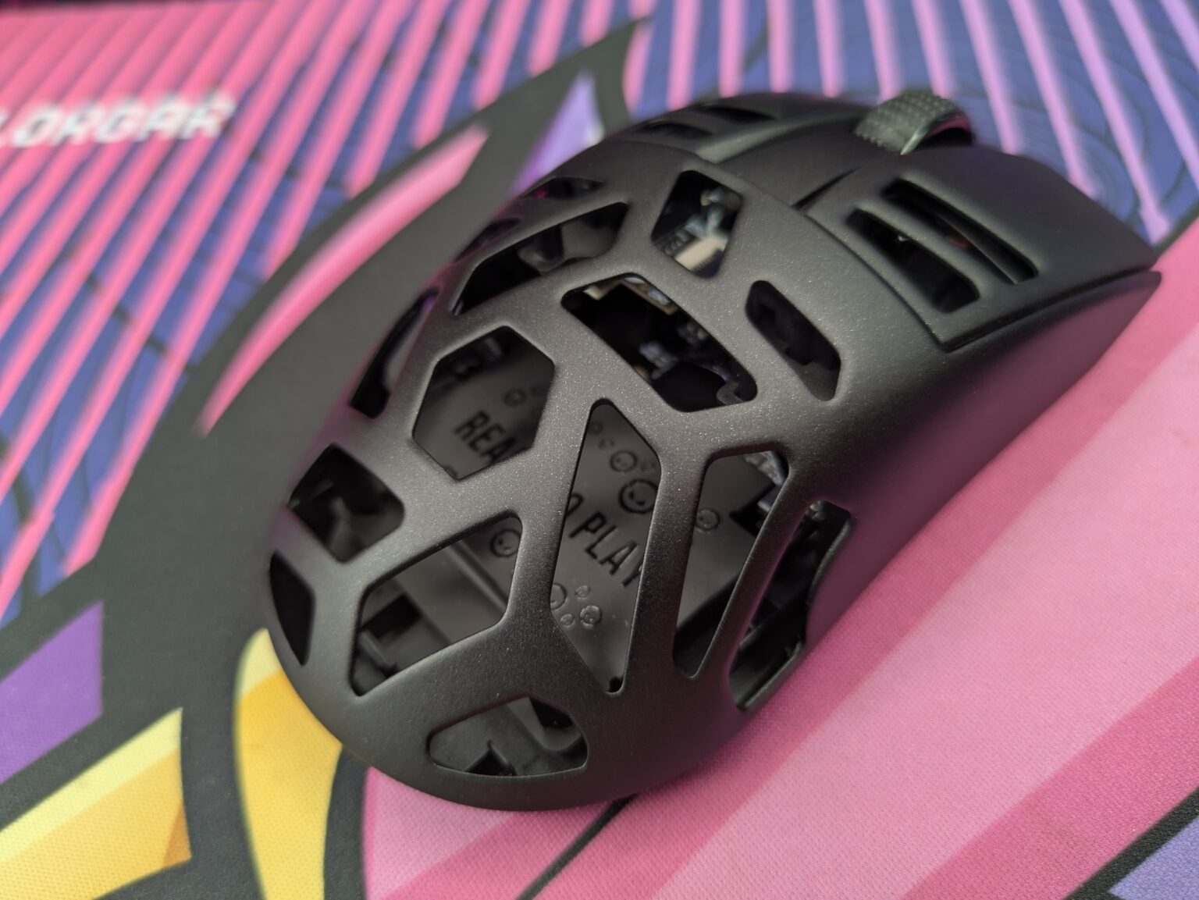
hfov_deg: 69.4
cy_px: 450
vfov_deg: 54.9
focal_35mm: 25
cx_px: 600
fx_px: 866
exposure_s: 1/60
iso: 140
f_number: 1.89
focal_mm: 5.43
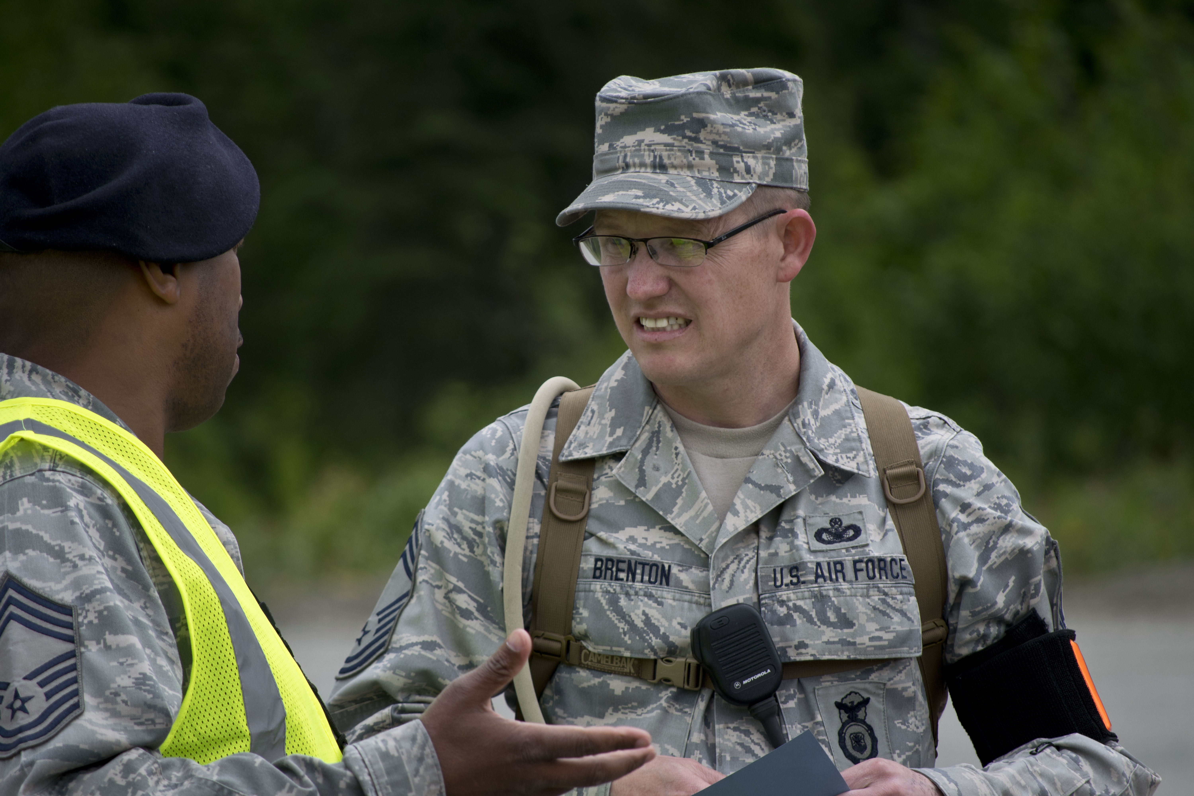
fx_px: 9949
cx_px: 597
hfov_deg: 6.9
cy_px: 398
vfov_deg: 4.6
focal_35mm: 300
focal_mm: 200
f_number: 6.3
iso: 200
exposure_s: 1/640
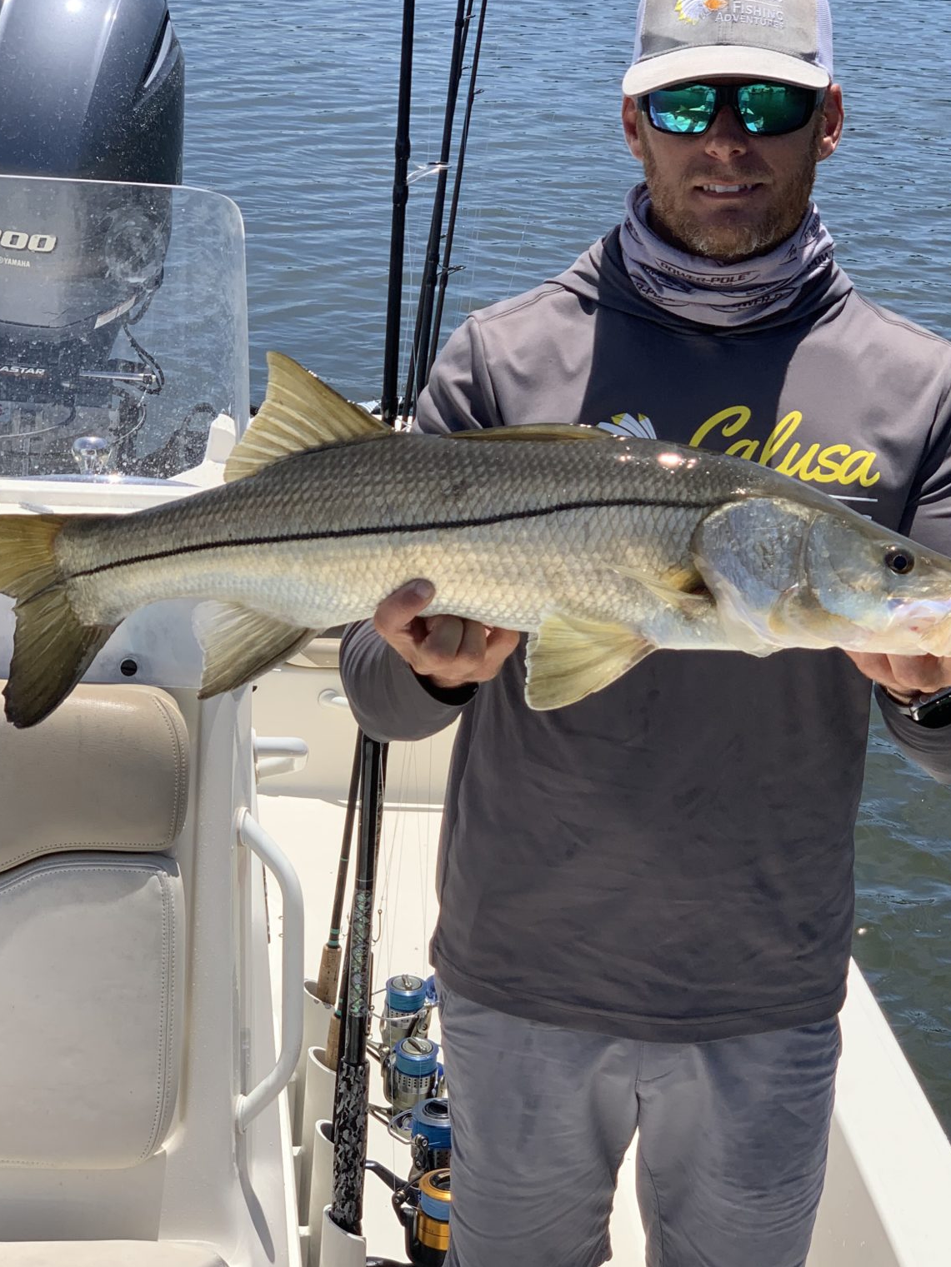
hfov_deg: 21.0
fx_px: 2564
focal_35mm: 70
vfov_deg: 27.8
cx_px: 482
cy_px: 595
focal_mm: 6
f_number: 2.4
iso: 16
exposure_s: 1/1170
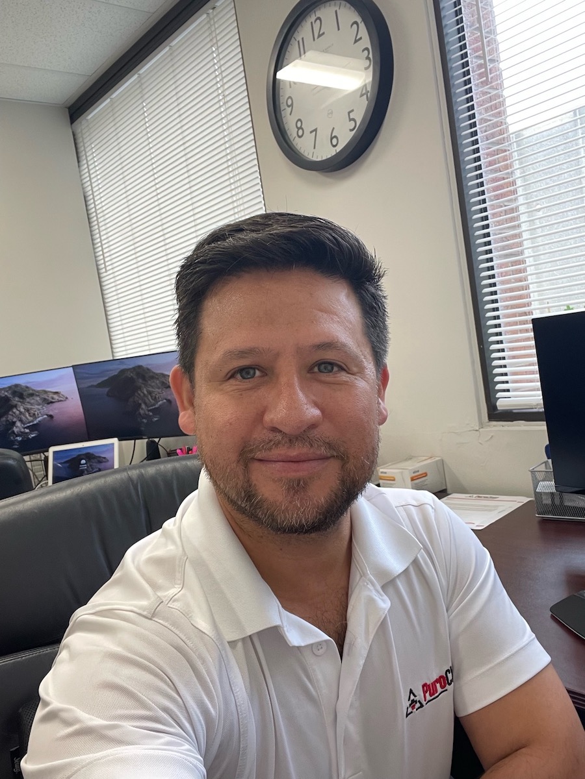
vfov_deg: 60.0
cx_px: 292
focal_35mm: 30
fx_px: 676
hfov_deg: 46.8
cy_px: 390
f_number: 2.2
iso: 160
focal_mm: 2.71
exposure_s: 1/60
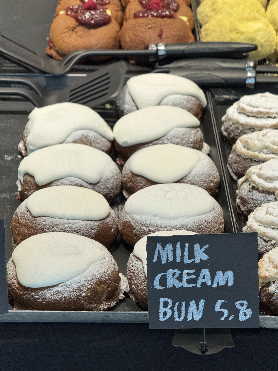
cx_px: 139
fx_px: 1285
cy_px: 186
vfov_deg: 16.4
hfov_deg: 12.3
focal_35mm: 120
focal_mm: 15.66
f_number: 2.8
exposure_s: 1/50
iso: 400
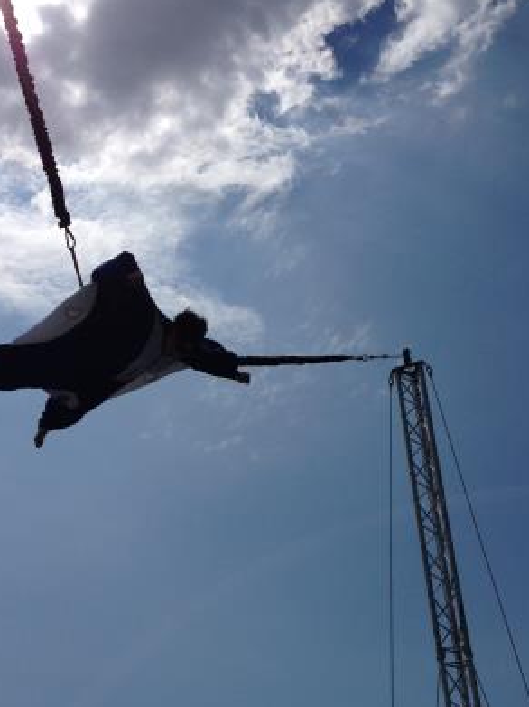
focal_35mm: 45
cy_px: 475
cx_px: 233
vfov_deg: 41.5
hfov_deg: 32.1
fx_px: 917
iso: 50
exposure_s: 1/9091
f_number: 2.4
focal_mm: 4.12
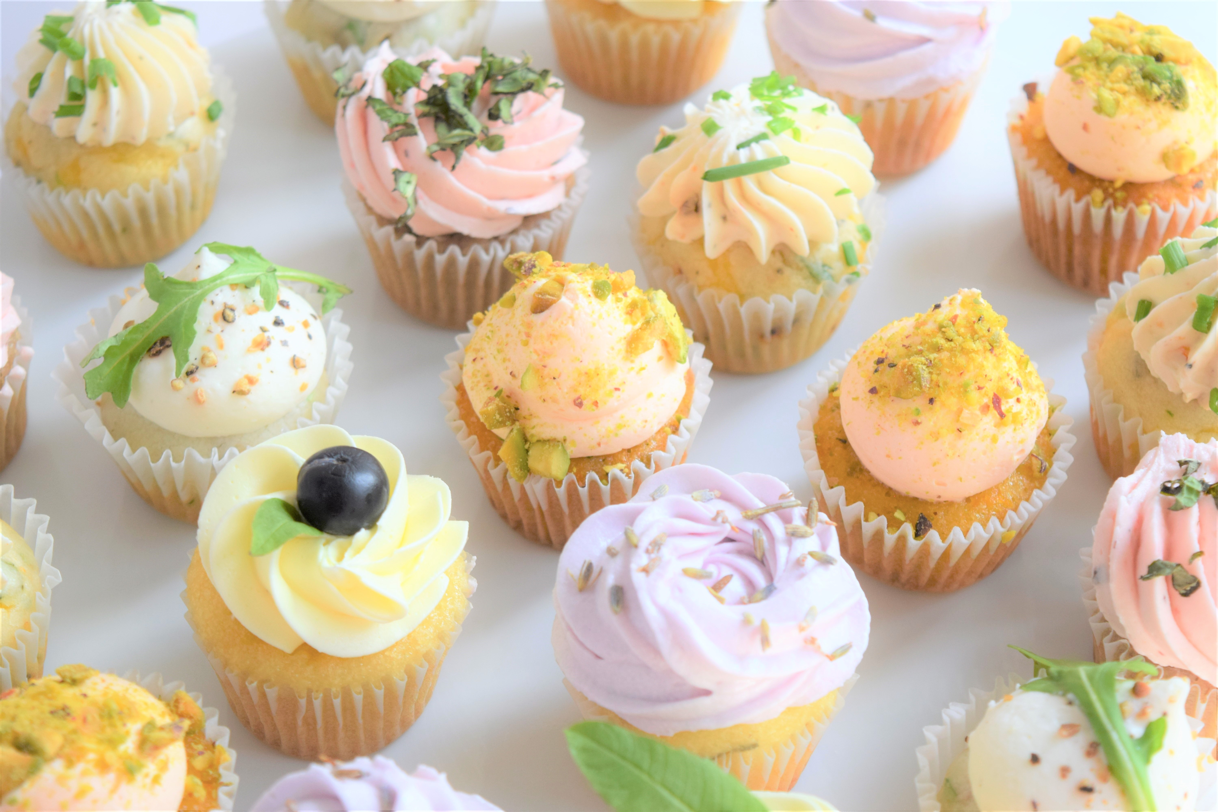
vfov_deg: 18.9
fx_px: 2436
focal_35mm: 72
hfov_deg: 28.1
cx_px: 609
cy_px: 406
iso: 400
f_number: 7.1
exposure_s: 1/200
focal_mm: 48
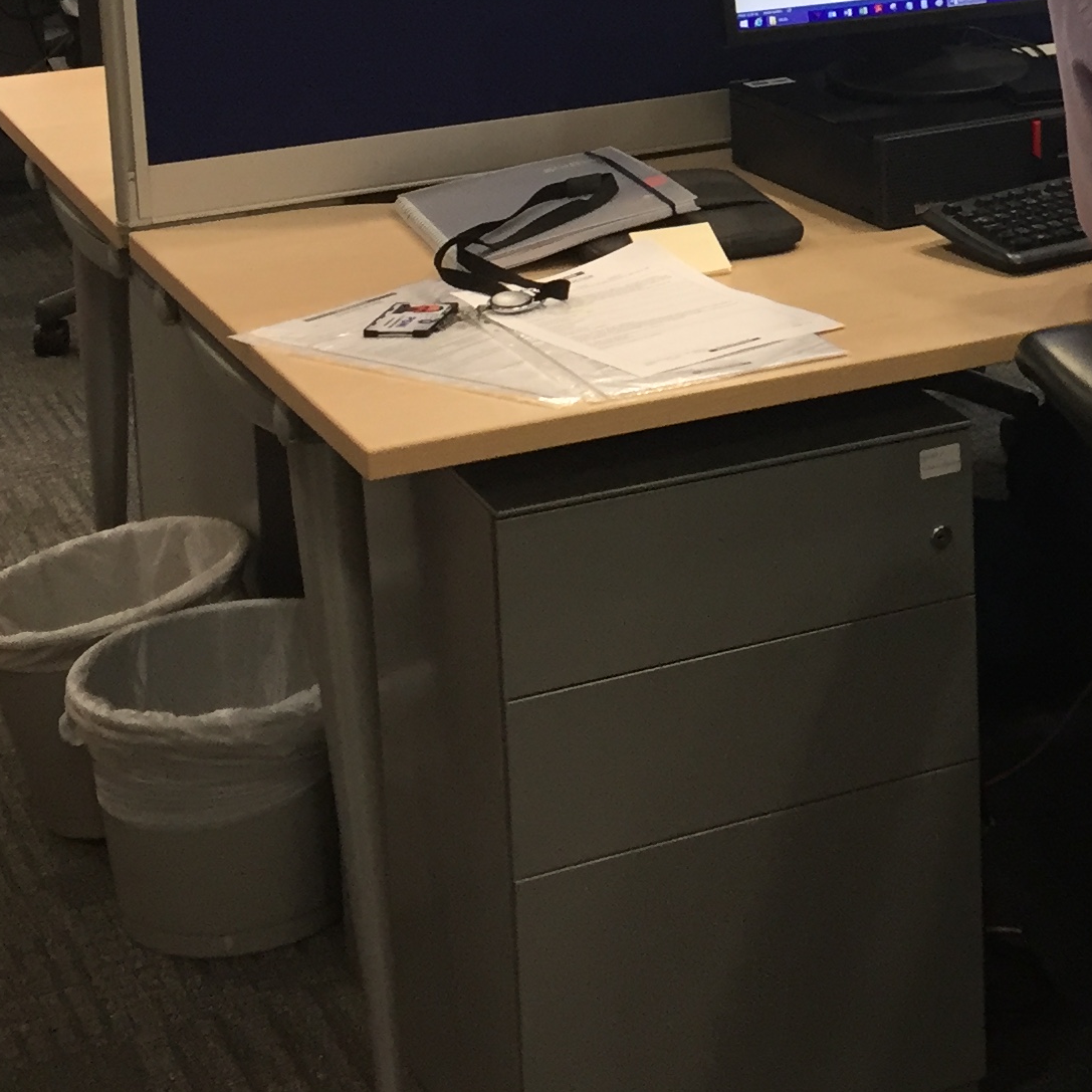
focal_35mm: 77
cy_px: -29
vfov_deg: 21.6
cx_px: 1021
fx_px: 2748
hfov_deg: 21.9
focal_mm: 4.15
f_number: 2.2
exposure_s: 1/33
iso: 64
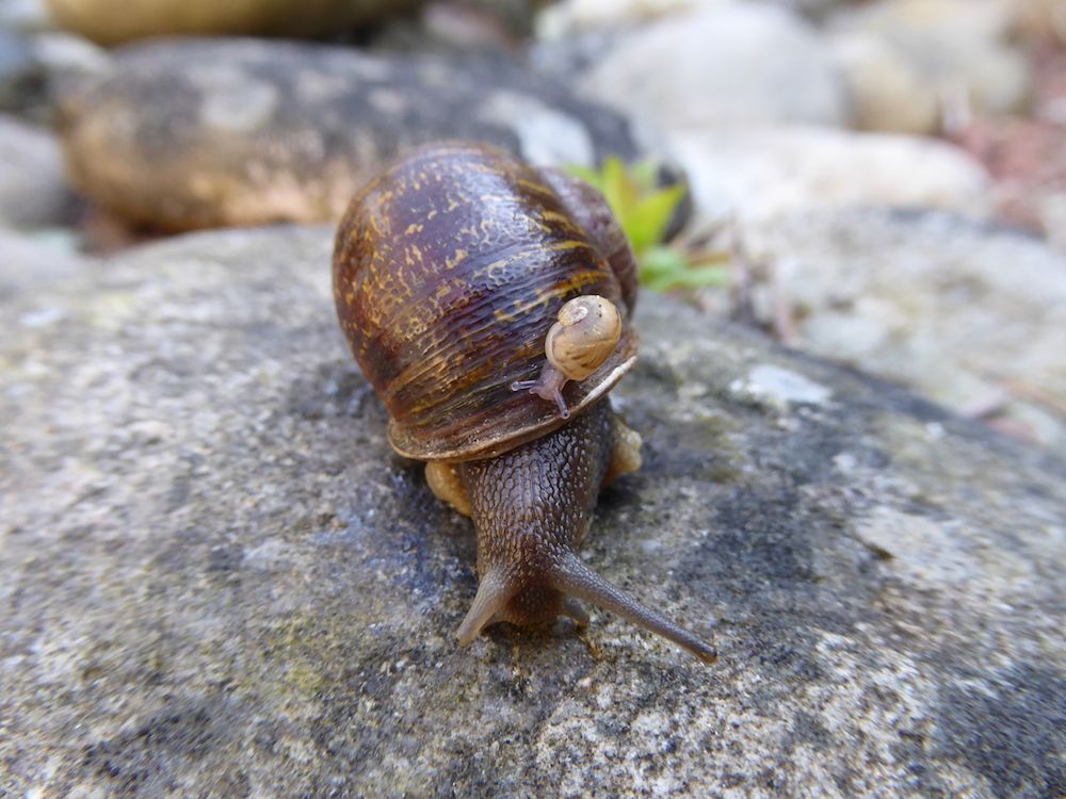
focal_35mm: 25
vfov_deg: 54.9
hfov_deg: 69.4
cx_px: 533
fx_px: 770
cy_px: 400
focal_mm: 4.3
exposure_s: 1/60
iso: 160
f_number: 3.3
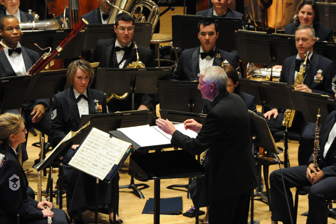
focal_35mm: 301
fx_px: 2809
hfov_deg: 6.8
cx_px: 168
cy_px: 112
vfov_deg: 4.6
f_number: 11
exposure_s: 1/80
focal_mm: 300
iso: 12800
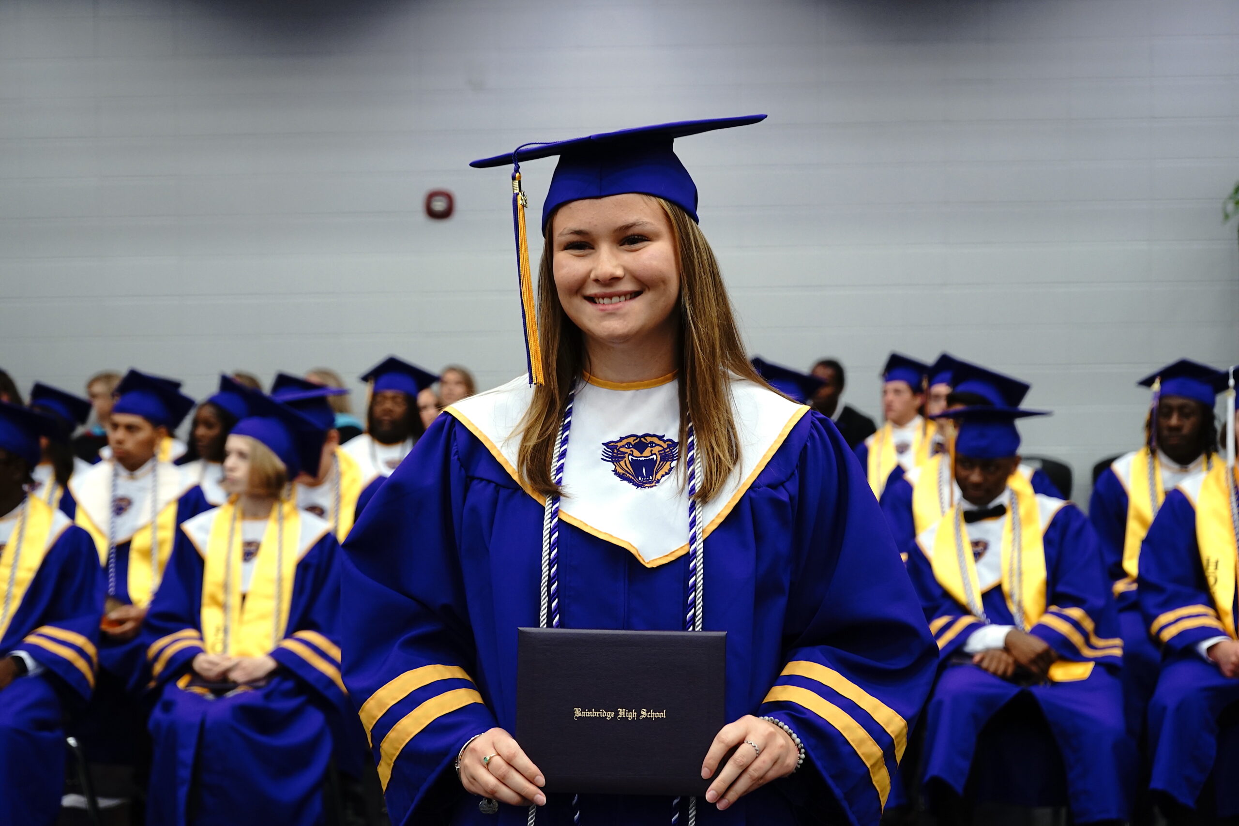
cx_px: 620
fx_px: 2168
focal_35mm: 63
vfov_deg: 21.6
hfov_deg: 31.9
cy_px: 413
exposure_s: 1/80
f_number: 5.6
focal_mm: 63
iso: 1000
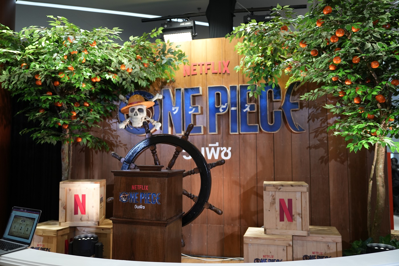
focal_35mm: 31
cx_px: 200
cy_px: 133
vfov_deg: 42.3
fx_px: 343
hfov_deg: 60.3
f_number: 2.8
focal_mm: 31
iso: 1250
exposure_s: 1/400
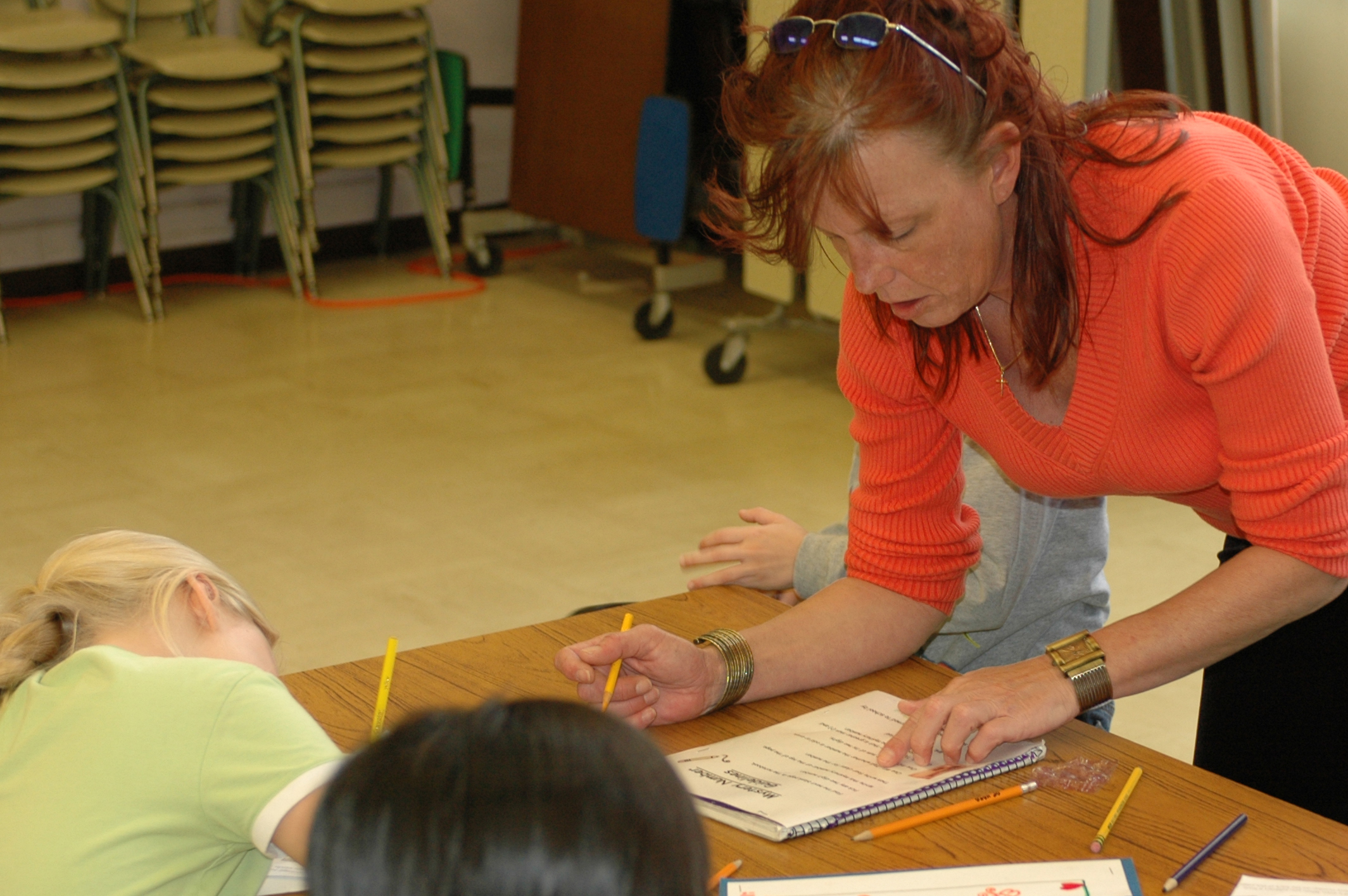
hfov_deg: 22.8
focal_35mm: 89
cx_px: 912
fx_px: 3330
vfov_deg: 15.3
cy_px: 553
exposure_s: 1/60
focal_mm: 42
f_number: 3.5
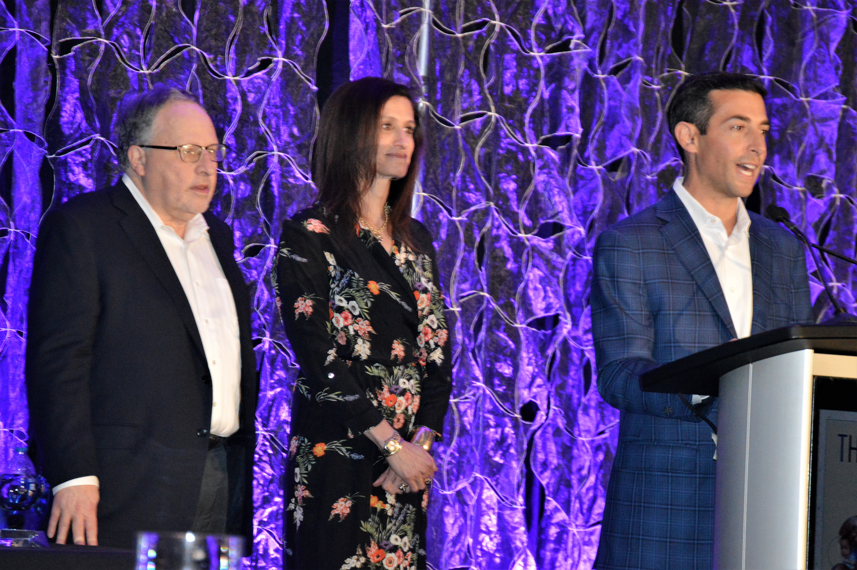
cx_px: 428
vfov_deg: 5.2
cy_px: 285
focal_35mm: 262
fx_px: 6243
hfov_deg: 7.9
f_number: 5.3
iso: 3200
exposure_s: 1/60
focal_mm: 175
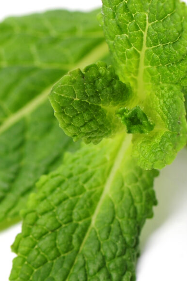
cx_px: 124
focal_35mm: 367
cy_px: 147
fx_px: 2863
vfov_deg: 5.6
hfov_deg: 3.7
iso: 320
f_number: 13
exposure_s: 1/200
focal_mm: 105
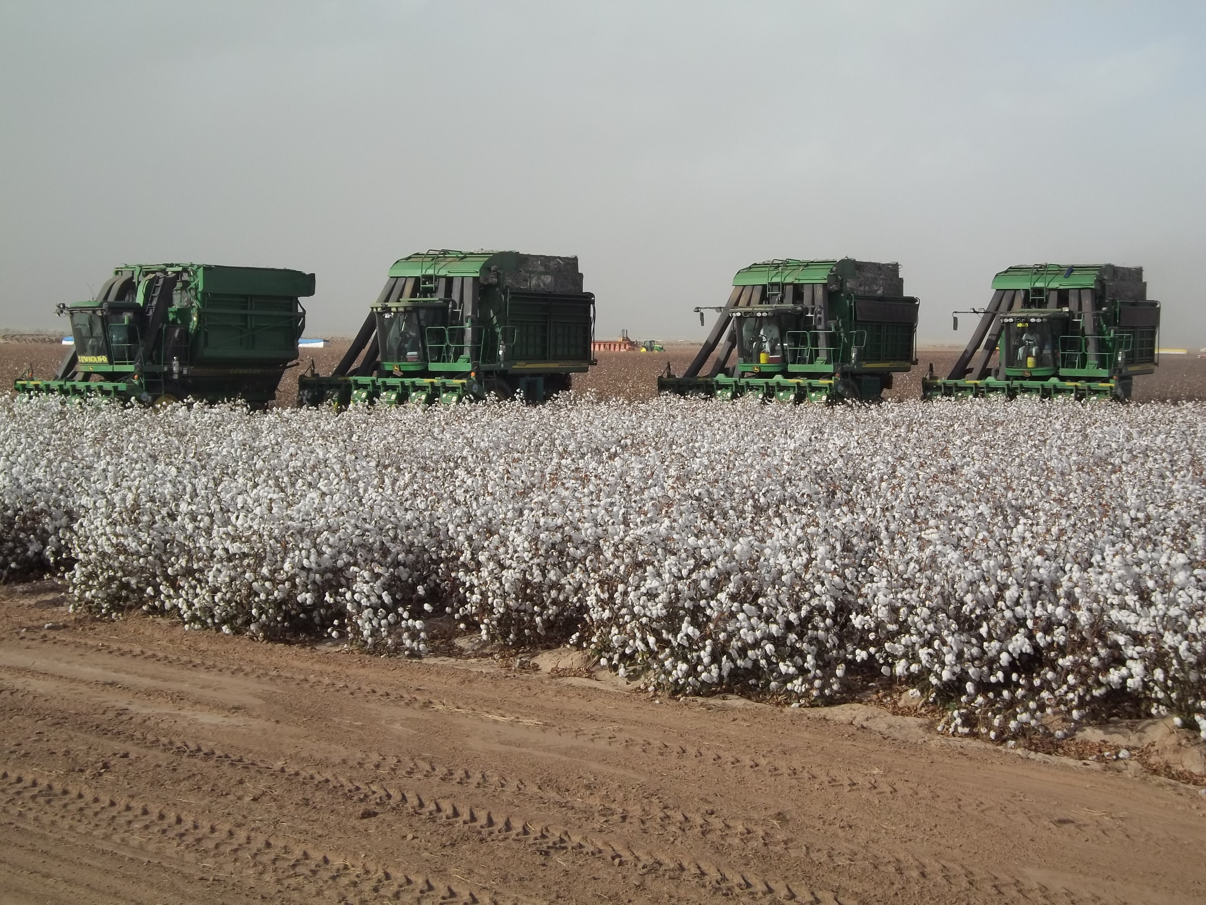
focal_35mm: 49
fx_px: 1707
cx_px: 603
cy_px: 452
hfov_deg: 38.9
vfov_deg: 29.7
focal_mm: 8.8
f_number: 11.1
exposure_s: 1/100
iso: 64
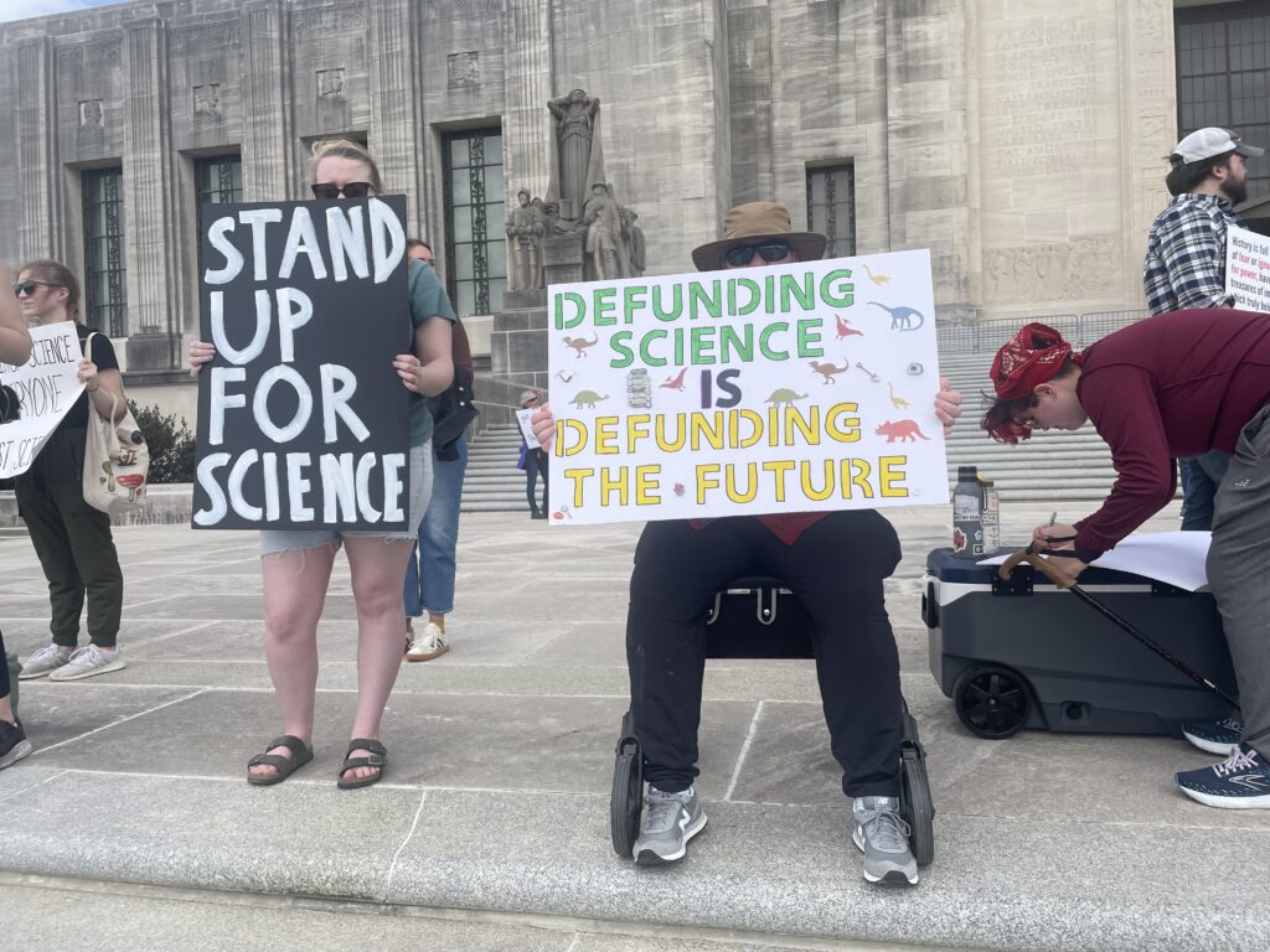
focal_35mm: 26
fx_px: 954
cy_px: 476
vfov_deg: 53.1
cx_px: 635
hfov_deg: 67.3
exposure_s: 1/3509
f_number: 1.6
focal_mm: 4.2
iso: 32
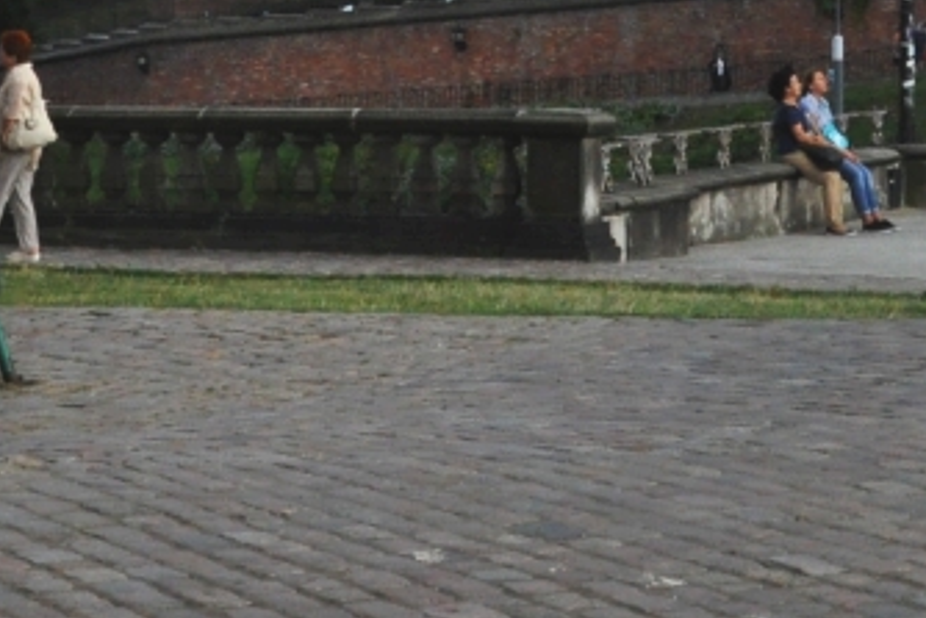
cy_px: -402
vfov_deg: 9.0
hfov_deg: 13.8
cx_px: 718
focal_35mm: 148
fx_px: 3808
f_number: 13
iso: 1000
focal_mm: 22
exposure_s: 1/640
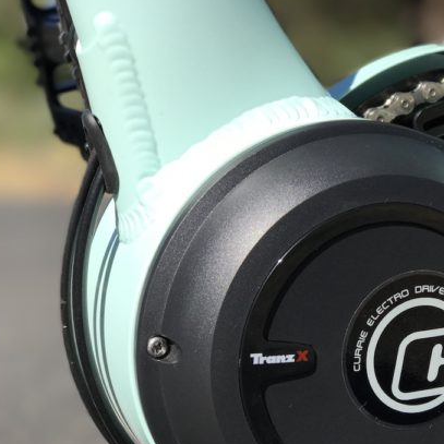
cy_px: 310
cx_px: 392
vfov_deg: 18.2
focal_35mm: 95
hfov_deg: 18.0
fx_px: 1379
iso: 20
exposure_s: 1/847
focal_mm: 6.6
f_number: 2.8
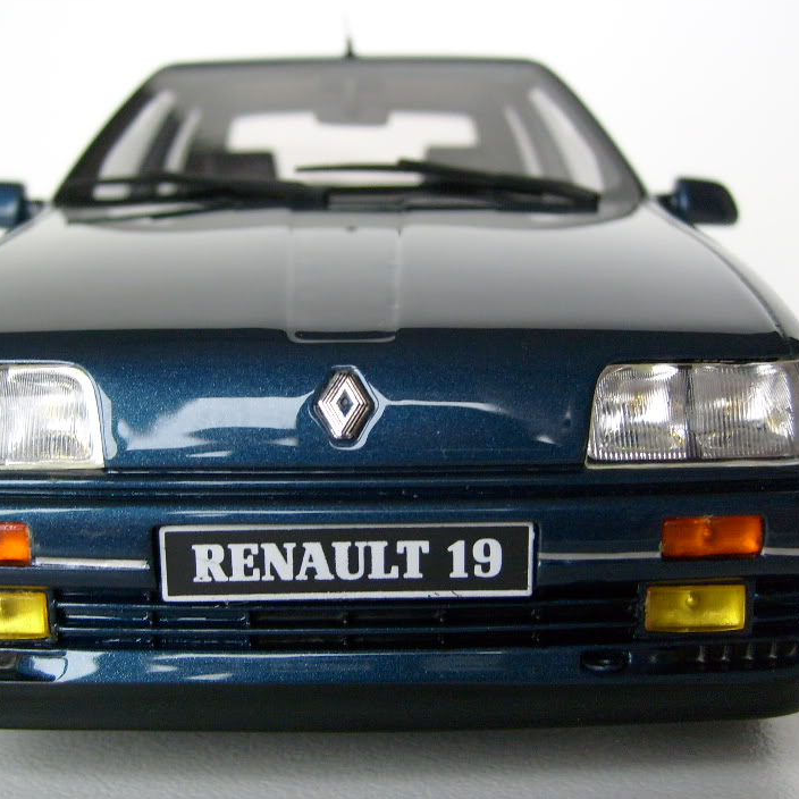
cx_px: 340
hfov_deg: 37.5
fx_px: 1175
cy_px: 419
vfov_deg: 37.5
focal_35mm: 45
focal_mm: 5.8
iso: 120
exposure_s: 1/45
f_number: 2.8
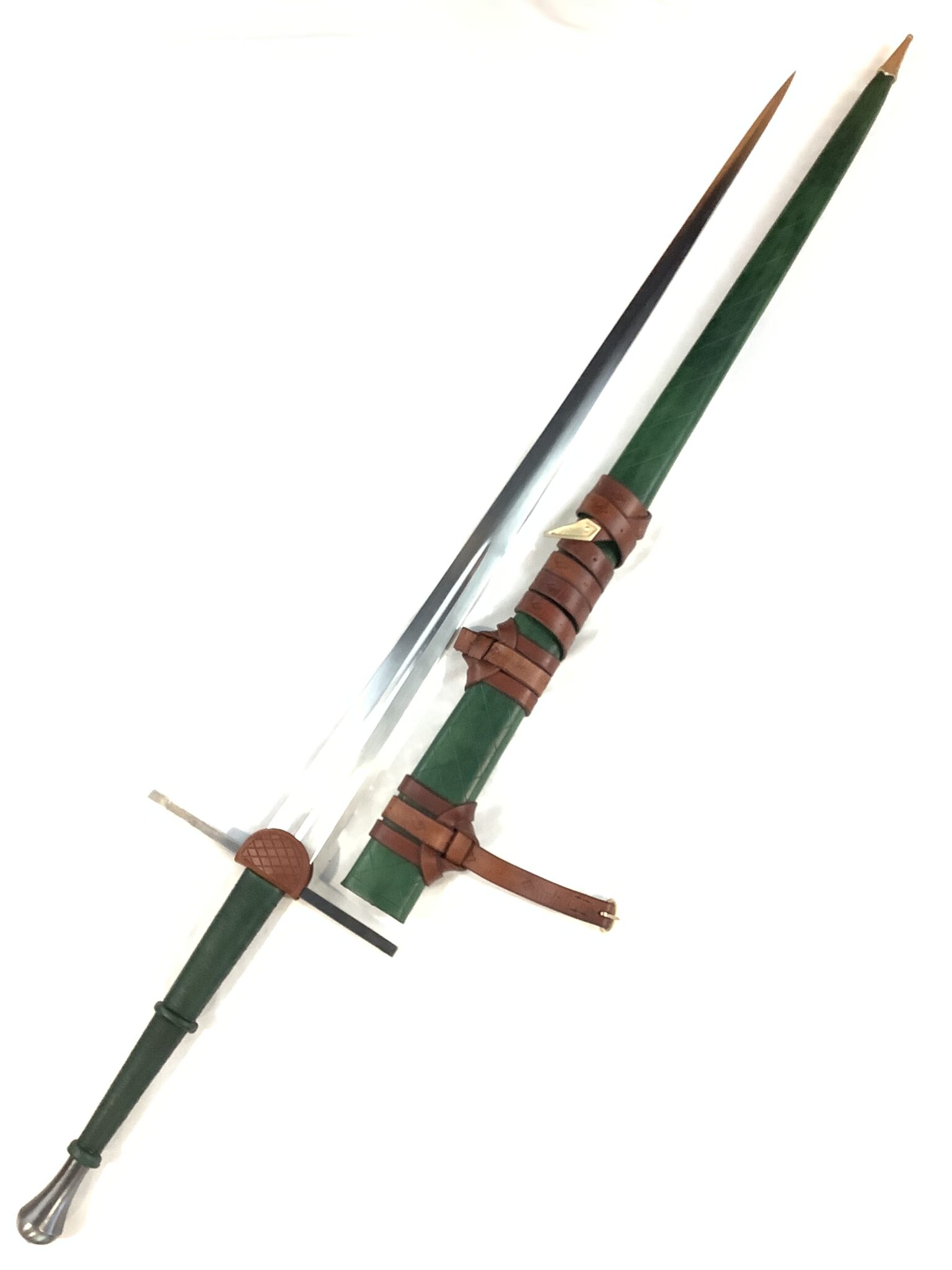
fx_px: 1137
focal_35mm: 31
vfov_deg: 58.4
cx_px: 476
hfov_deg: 45.4
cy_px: 635
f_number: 2.4
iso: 250
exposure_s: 1/60
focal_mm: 3.3
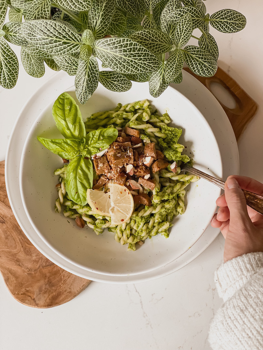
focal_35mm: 52
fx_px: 527
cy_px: 175
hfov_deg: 28.0
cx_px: 132
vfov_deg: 36.8
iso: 100
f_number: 2
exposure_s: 1/120
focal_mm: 6
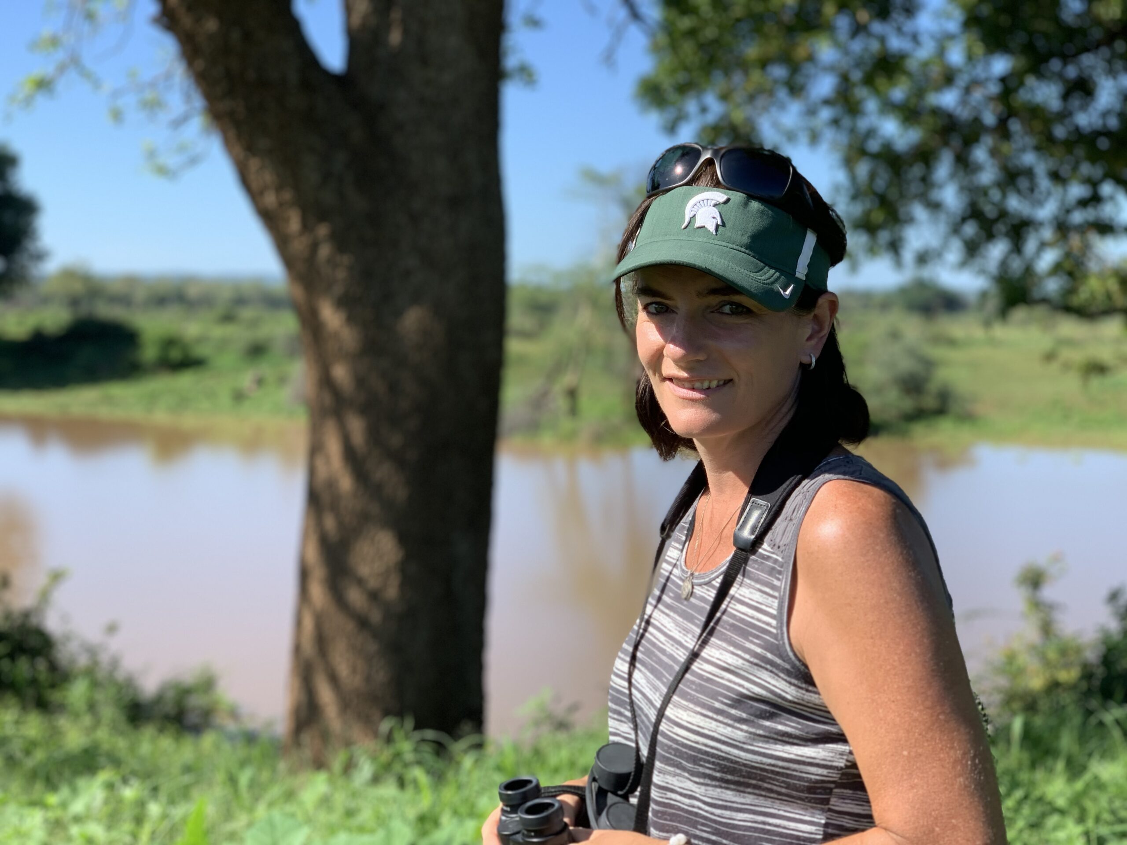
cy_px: 422
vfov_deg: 28.0
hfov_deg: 36.8
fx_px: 1693
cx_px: 564
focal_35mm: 52
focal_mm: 6
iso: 16
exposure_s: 1/489
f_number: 2.4
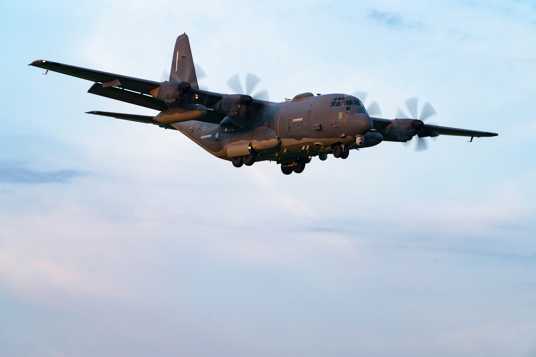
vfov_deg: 6.9
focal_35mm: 200
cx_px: 268
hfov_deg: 10.3
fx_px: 2976
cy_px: 178
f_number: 6.3
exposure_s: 1/160
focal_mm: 200
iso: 400
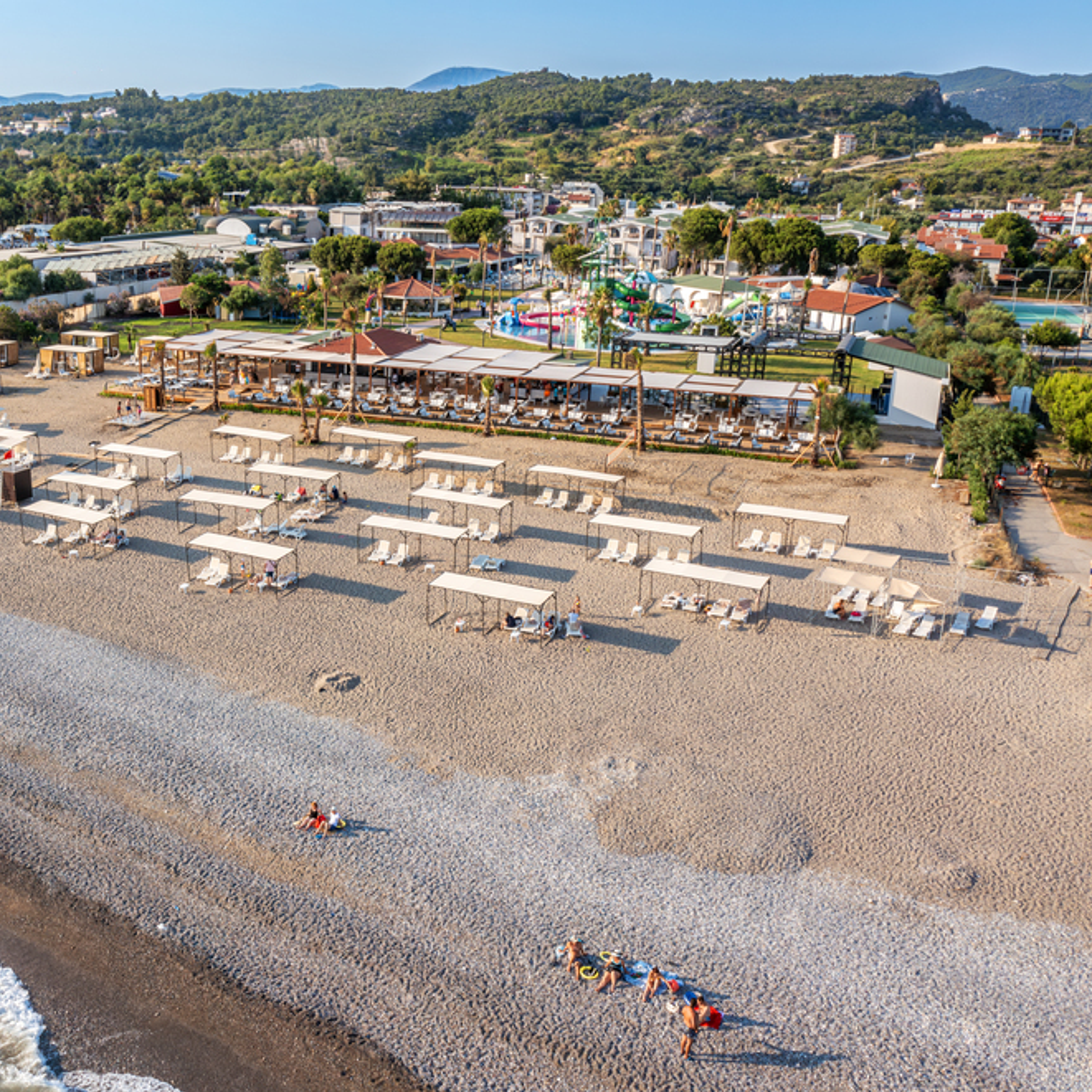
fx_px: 1285
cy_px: 544
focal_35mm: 36
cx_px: 294
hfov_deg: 44.7
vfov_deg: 46.0
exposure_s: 1/160
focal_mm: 10.26
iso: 100
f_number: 8
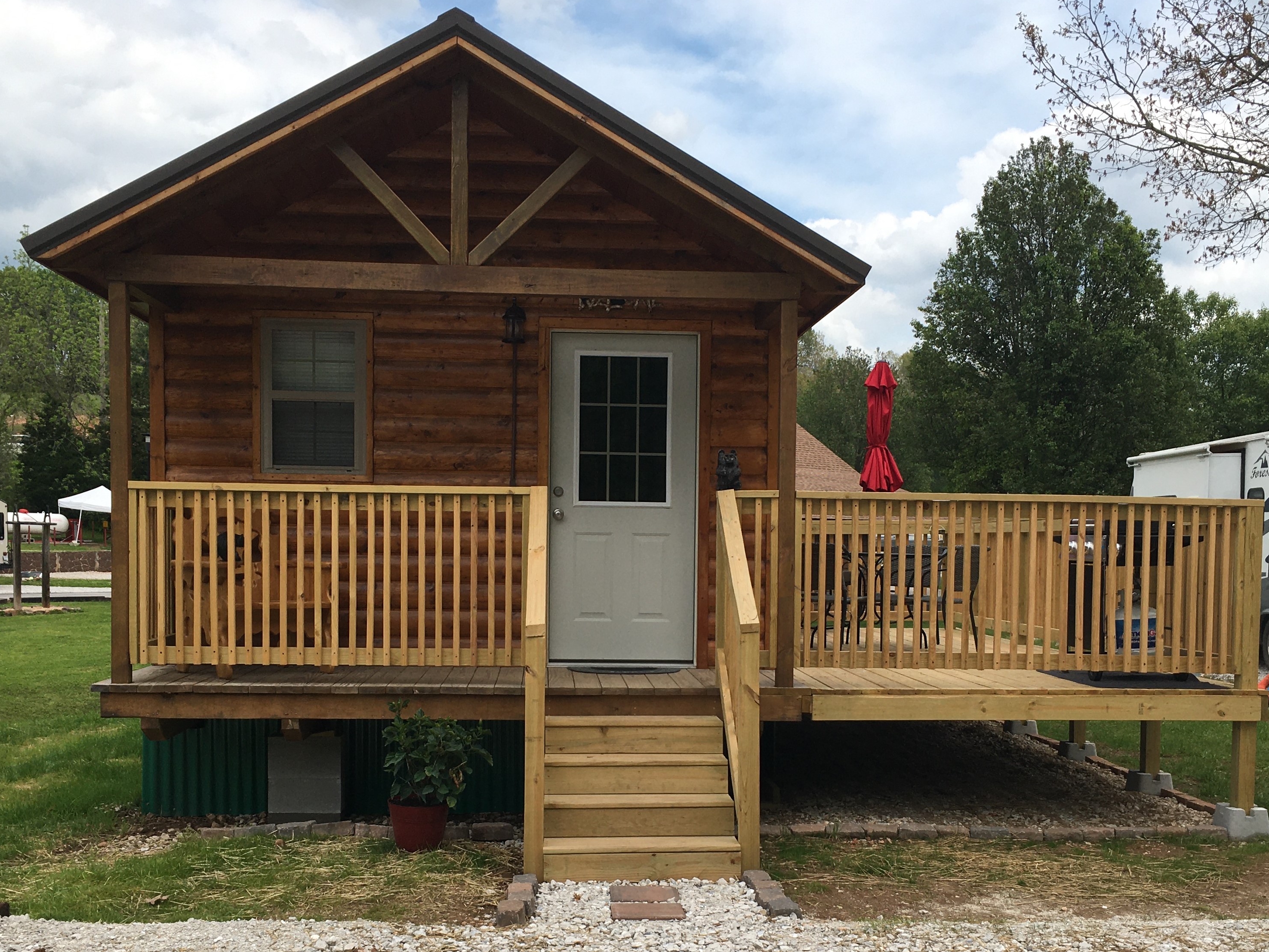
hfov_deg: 60.0
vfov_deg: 46.8
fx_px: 1100
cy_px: 461
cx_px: 648
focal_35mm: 30
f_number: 2.2
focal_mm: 4.15
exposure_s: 1/1350
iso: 25
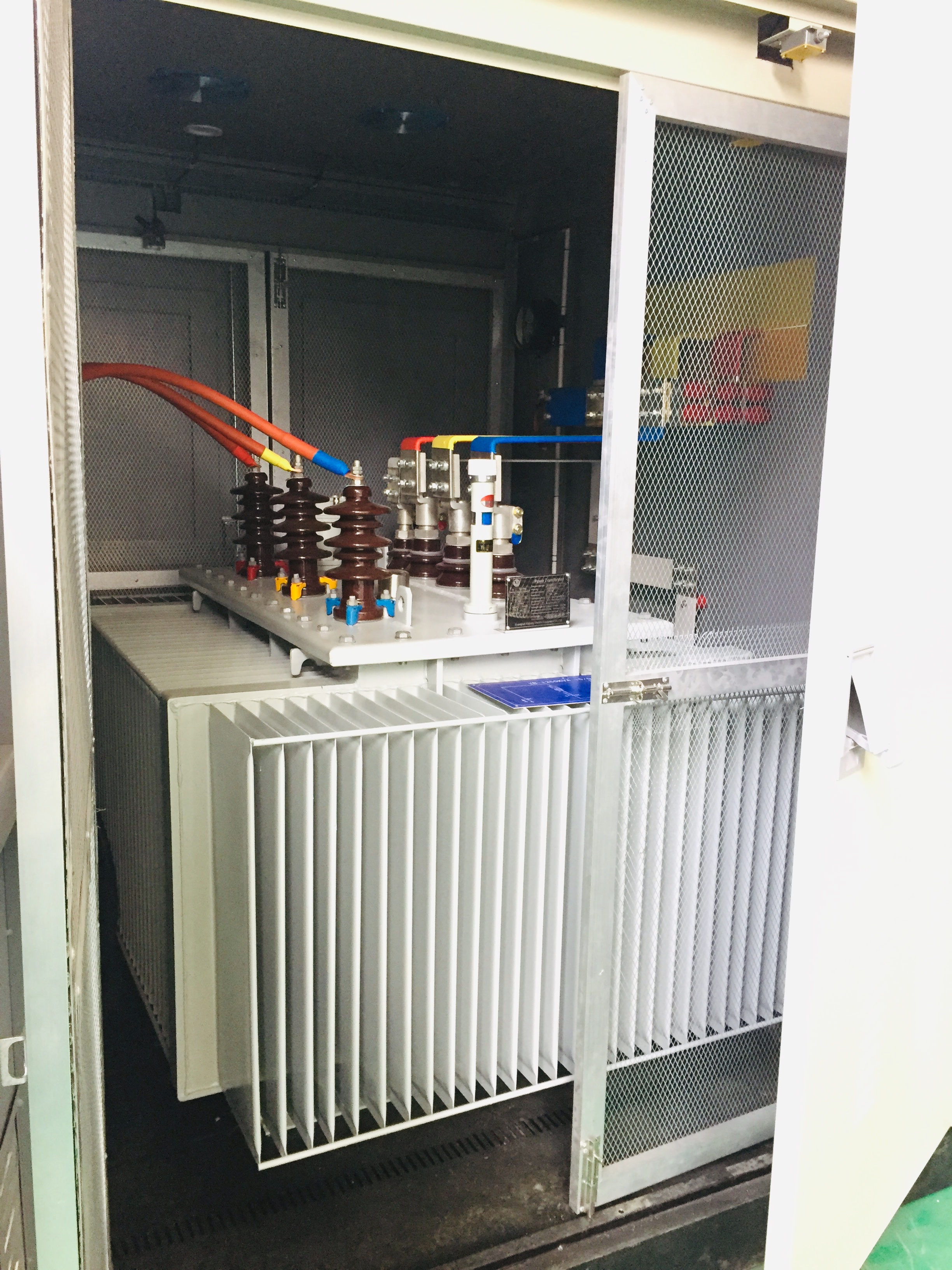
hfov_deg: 48.2
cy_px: 635
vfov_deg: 61.7
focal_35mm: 29
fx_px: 1063
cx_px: 476
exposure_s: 1/20
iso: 250
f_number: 2.2
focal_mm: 4.15
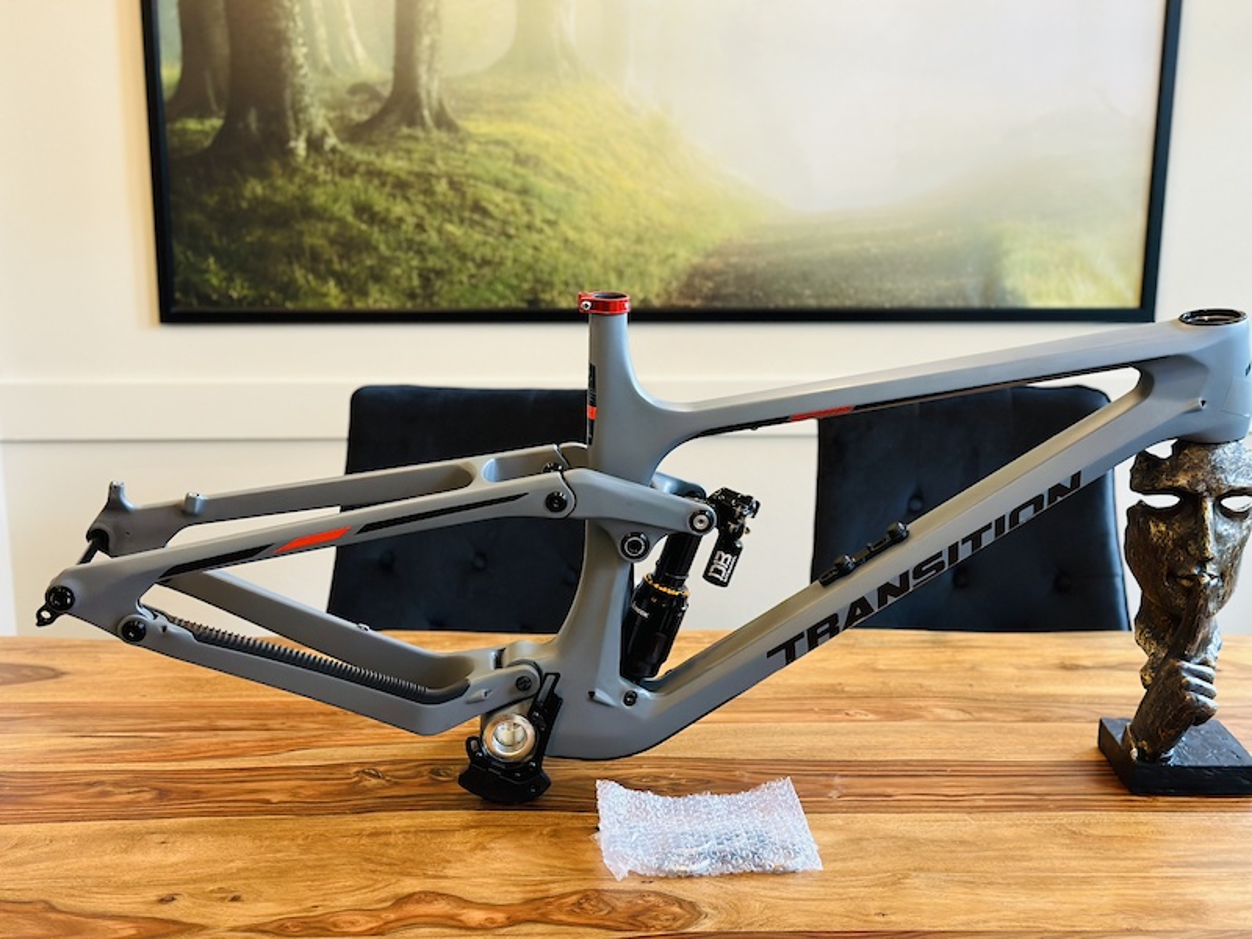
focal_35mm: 48
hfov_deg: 39.7
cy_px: 470
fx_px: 1736
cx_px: 626
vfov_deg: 30.3
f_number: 1.78
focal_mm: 6.86
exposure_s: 1/60
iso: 250
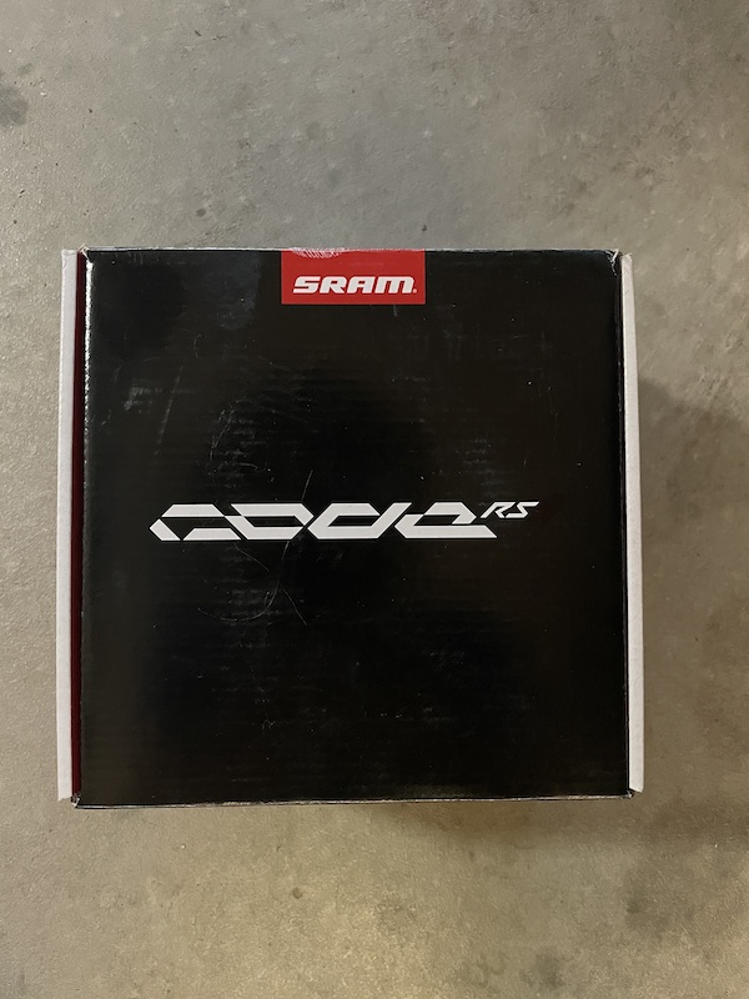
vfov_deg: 67.3
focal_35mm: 26
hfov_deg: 53.1
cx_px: 374
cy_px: 500
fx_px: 750
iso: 1000
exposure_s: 1/30
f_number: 1.6
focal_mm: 4.2
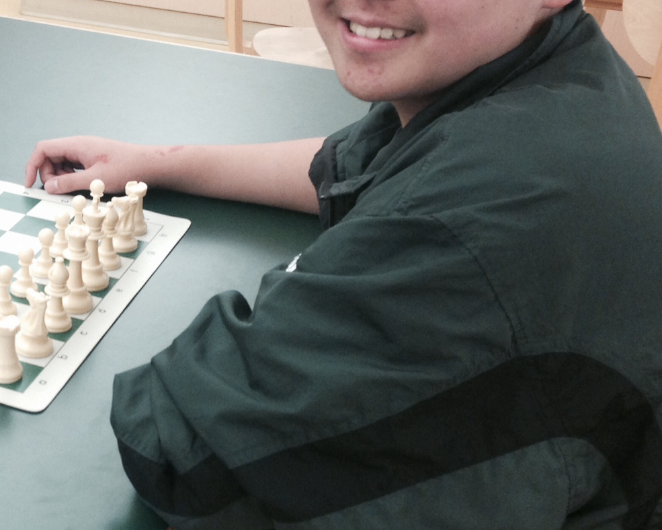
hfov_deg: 26.7
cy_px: 180
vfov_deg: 22.7
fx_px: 1313
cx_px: -6
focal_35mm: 67
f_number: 2.4
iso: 160
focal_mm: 4.12
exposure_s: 1/20
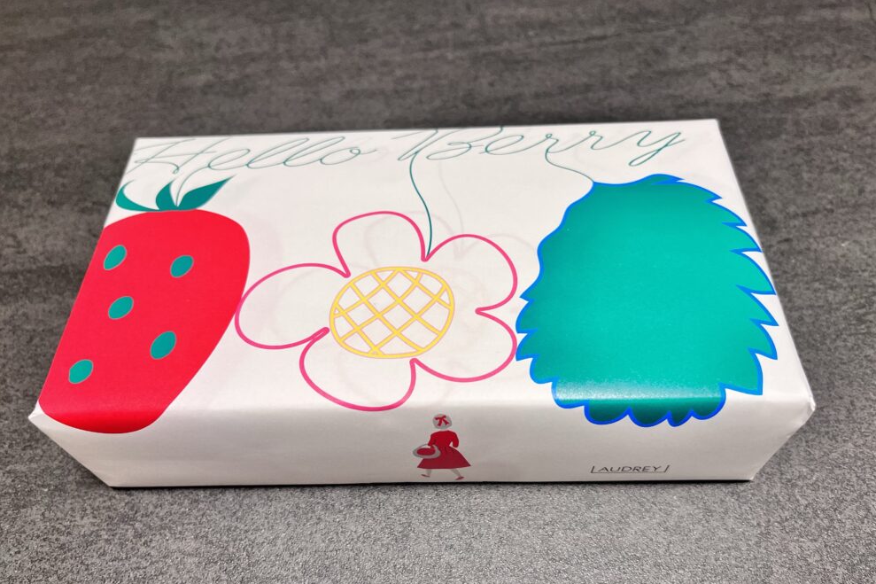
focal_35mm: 28
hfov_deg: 65.5
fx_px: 681
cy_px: 311
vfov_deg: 46.4
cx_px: 438
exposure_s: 1/100
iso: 125
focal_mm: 5.1
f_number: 1.6
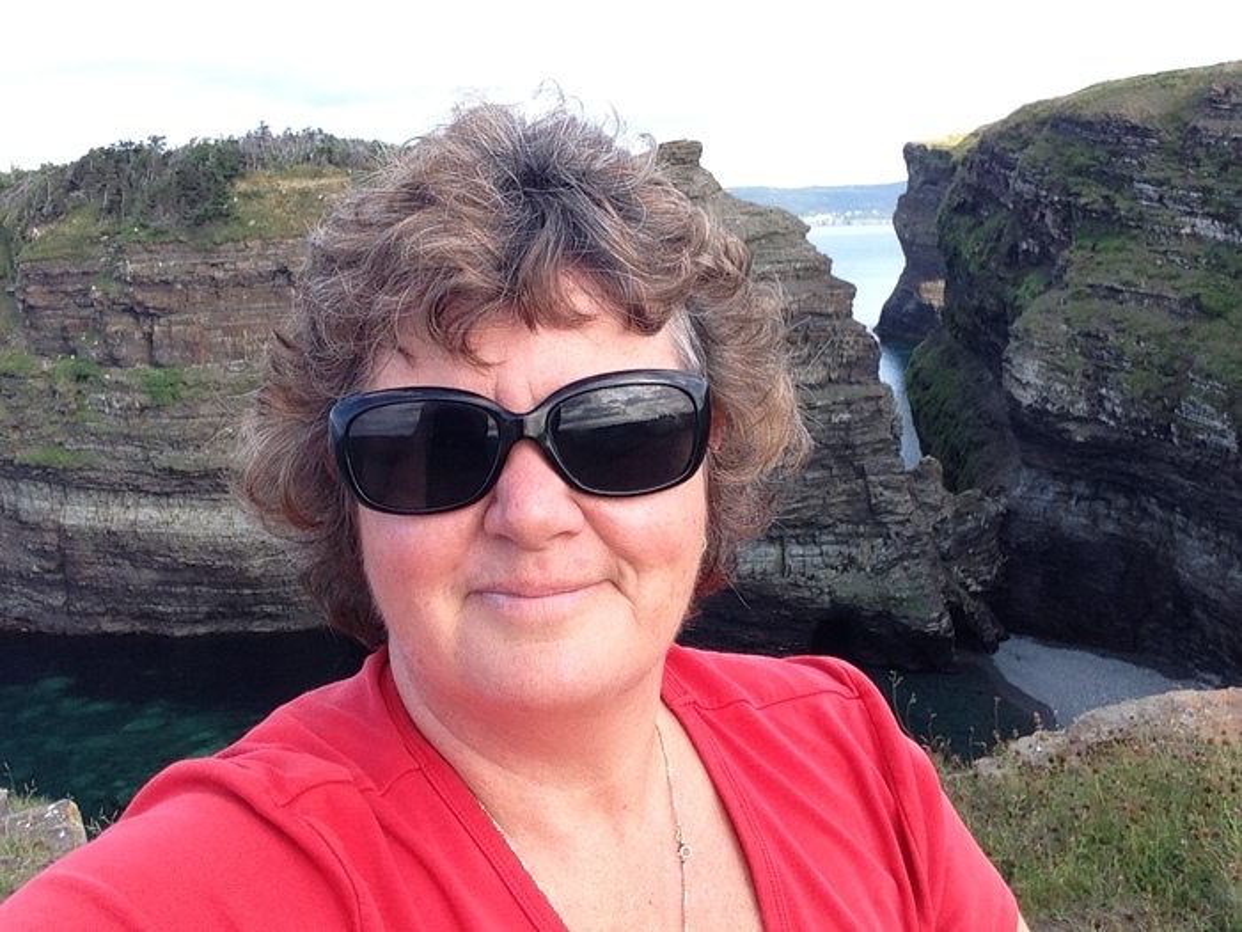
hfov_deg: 52.6
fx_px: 1256
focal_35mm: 35
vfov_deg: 40.7
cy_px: 466
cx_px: 621
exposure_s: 1/328
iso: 32
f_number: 2.4
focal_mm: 2.18
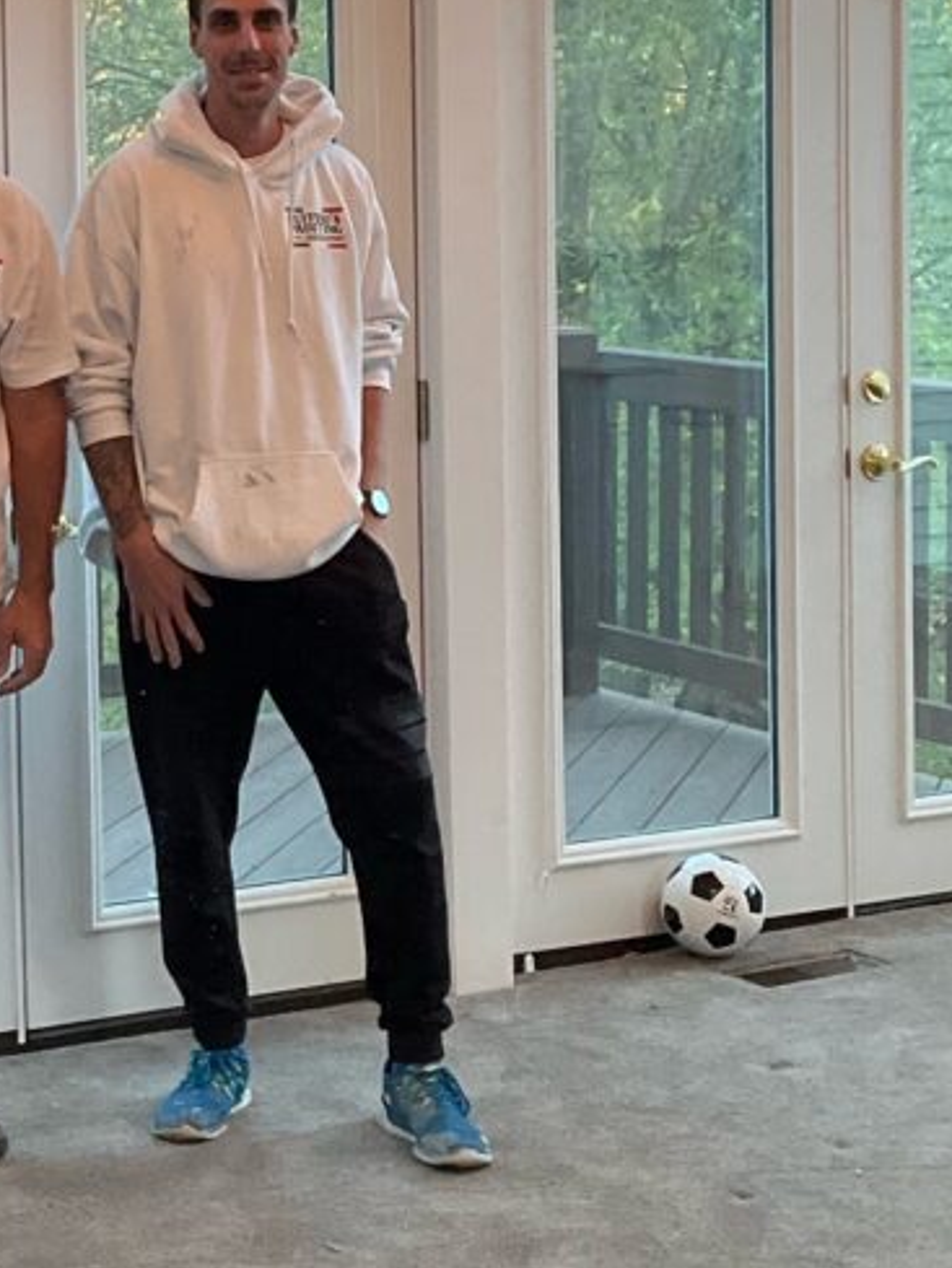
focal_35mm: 91
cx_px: 106
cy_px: 358
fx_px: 3335
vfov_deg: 21.4
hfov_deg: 16.1
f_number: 1.8
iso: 50
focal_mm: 3
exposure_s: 1/60
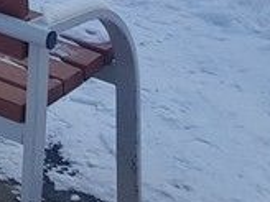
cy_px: -420
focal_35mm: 162
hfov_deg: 9.6
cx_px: -533
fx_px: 1264
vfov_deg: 7.8
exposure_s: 1/768
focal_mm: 4.2
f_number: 1.7
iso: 40
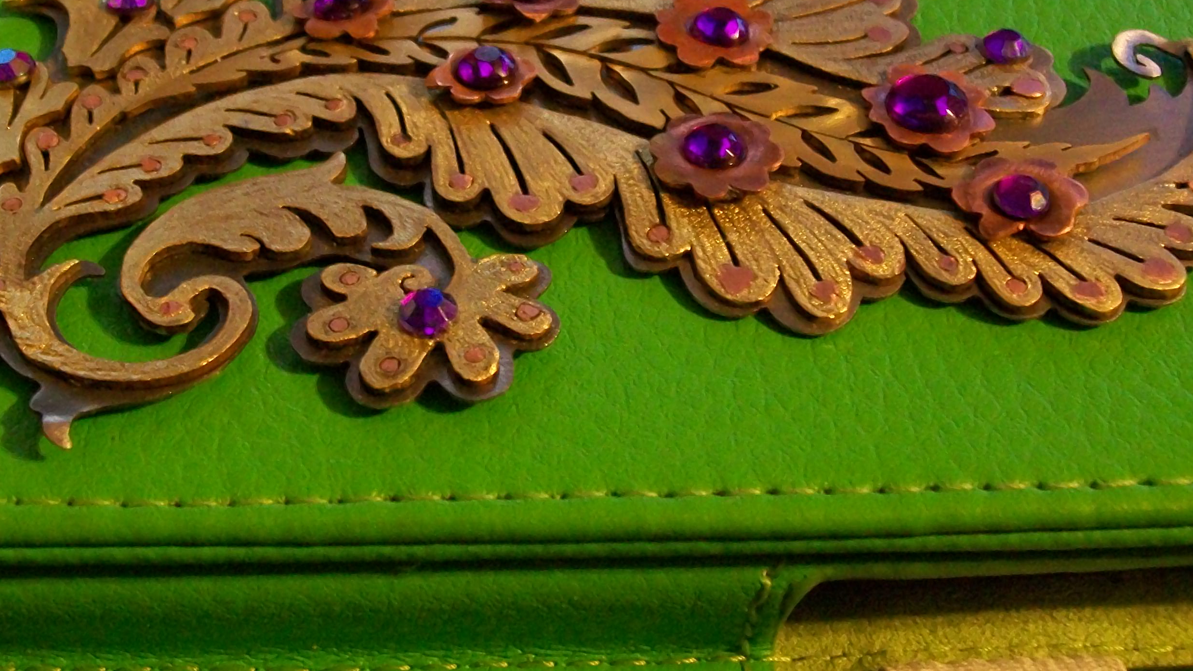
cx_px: 525
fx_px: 1740
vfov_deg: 21.8
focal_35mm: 55
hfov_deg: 37.8
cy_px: 320
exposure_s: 1/8
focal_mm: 6
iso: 200
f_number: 2.7
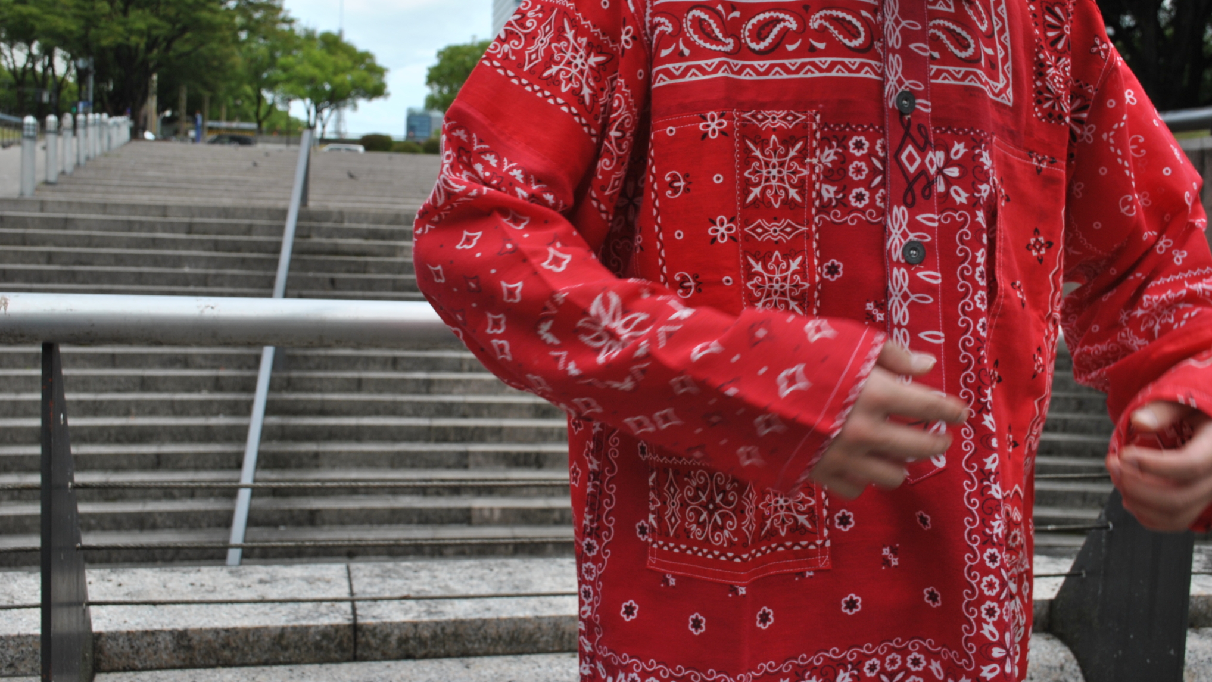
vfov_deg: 31.2
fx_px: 1221
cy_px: 291
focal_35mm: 38
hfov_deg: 52.8
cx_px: 605
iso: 100
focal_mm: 24
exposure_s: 1/200
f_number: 8
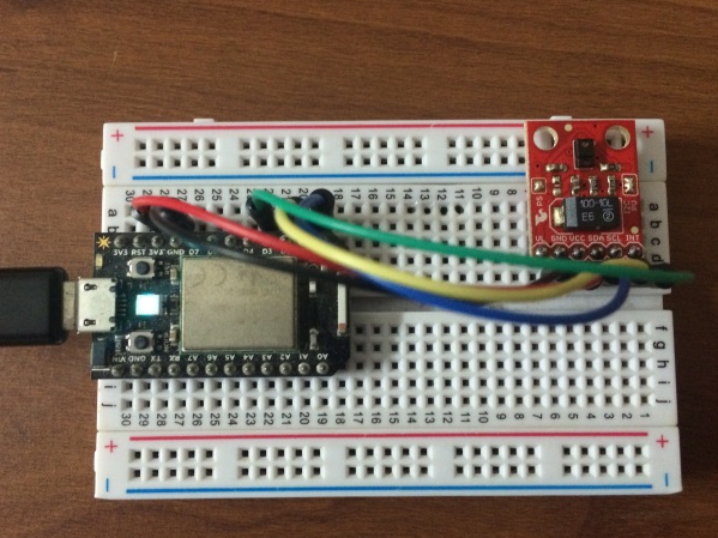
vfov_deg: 45.4
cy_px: 280
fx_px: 643
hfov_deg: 58.3
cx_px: 348
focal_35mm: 31
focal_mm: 4.15
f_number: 2.2
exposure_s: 1/20
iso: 320
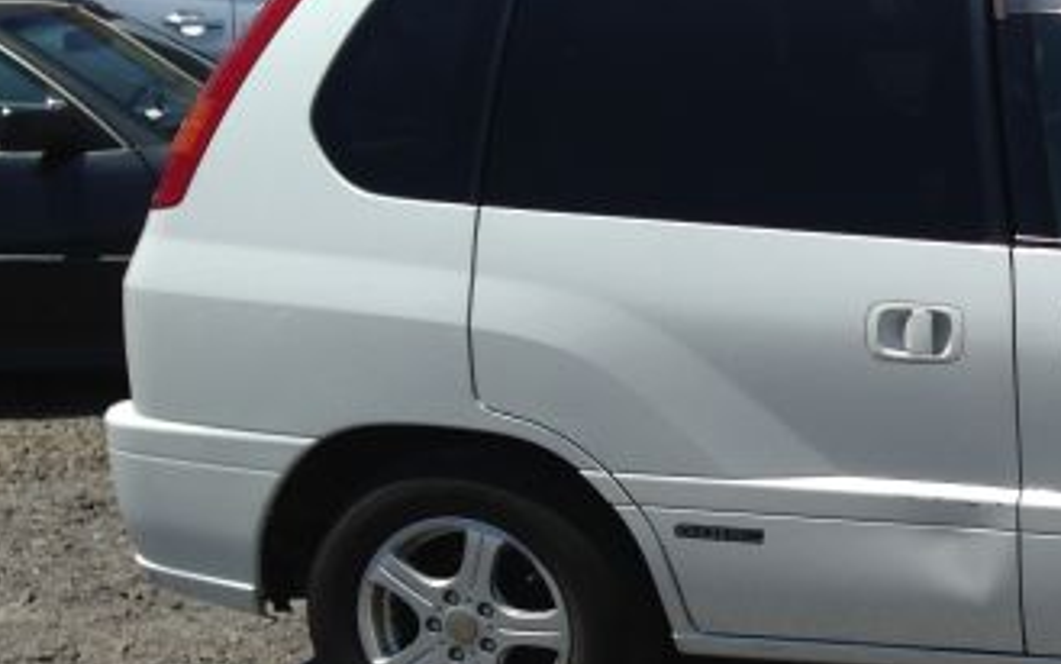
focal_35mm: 85
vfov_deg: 15.4
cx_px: 1280
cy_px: 438
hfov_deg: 22.4
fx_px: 2459
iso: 50
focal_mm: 4.12
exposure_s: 1/2169
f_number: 2.4
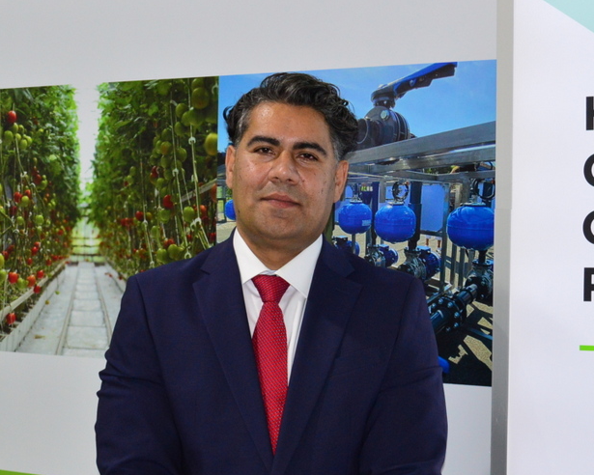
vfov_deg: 18.7
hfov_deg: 23.2
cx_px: 385
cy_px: 207
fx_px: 1442
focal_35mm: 82
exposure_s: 1/125
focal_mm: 28
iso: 800
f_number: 6.3
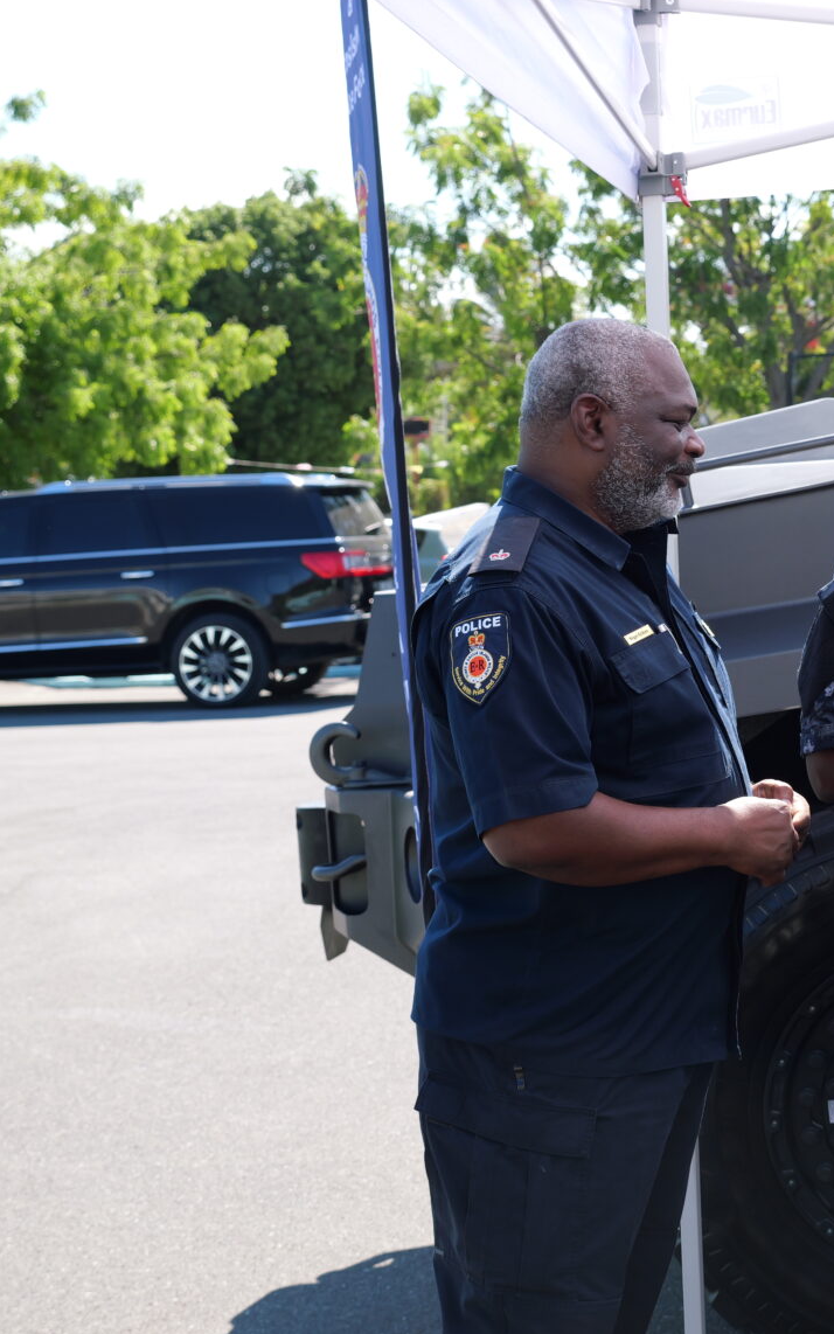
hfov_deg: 16.7
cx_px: 746
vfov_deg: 26.8
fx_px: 2800
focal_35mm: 77
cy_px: 666
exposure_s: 1/250
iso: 100
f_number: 4
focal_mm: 27
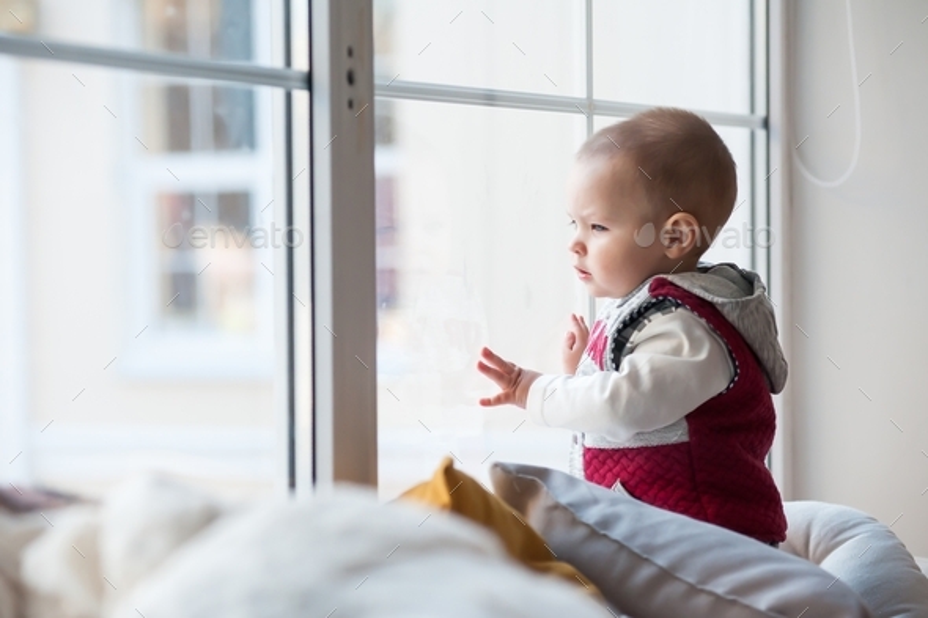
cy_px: 309
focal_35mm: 105
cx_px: 464
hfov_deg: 19.5
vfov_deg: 13.0
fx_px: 2706
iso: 800
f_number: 4
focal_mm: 105
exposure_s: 1/1250
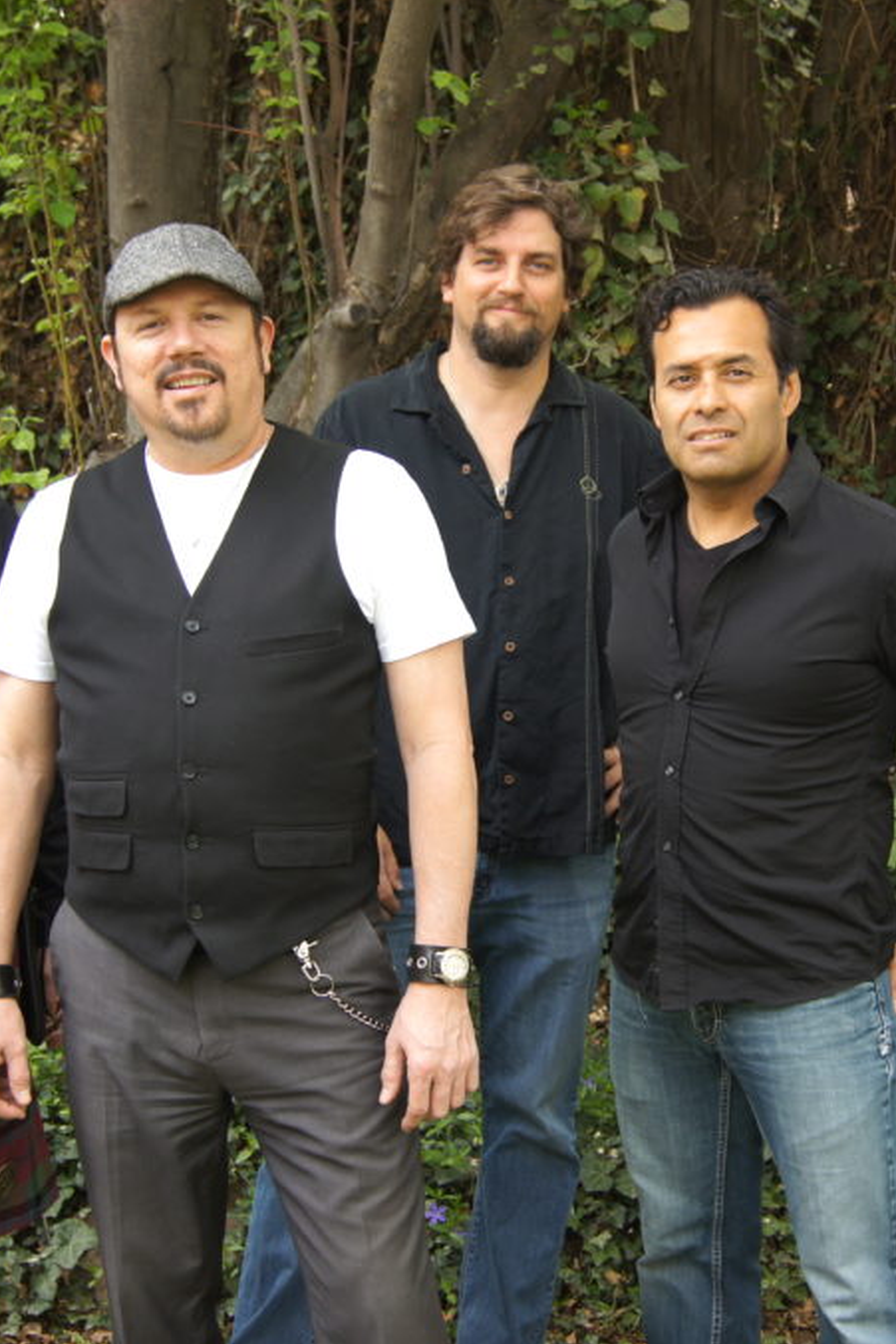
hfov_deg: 22.9
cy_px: 670
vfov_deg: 33.9
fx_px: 2201
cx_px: 584
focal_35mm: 59
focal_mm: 26
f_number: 4.5
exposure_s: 1/50
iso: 100
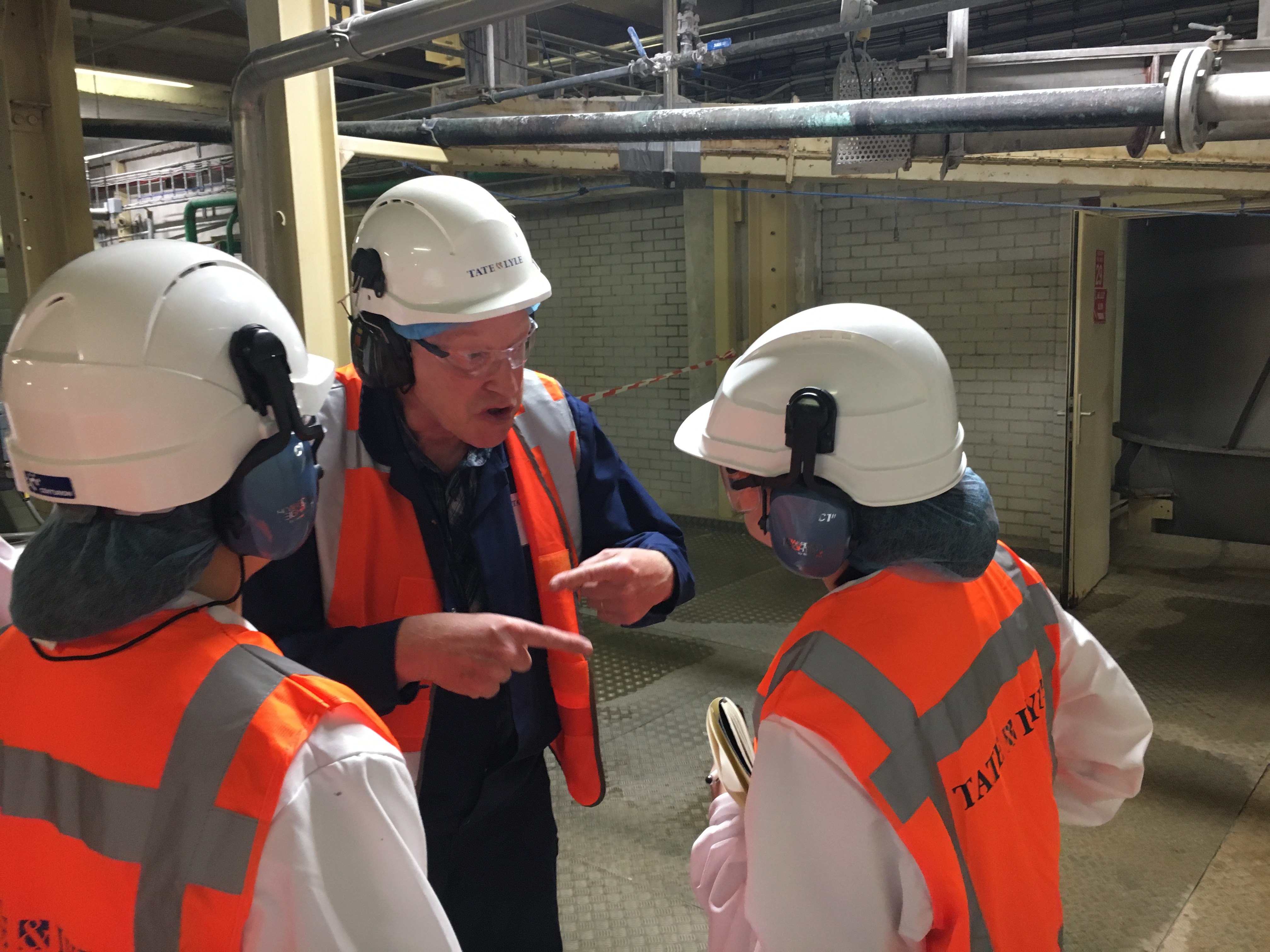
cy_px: 476
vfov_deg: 48.2
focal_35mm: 29
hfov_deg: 61.7
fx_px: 1064
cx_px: 635
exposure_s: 1/33
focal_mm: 4.15
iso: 160
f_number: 2.2
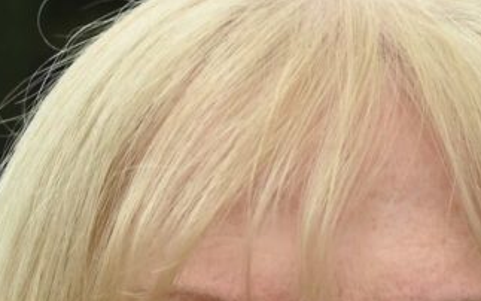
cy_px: 703
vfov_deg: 2.9
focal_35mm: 452
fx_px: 5926
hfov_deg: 4.6
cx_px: 420
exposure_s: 1/250
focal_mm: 70
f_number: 5.6
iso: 200
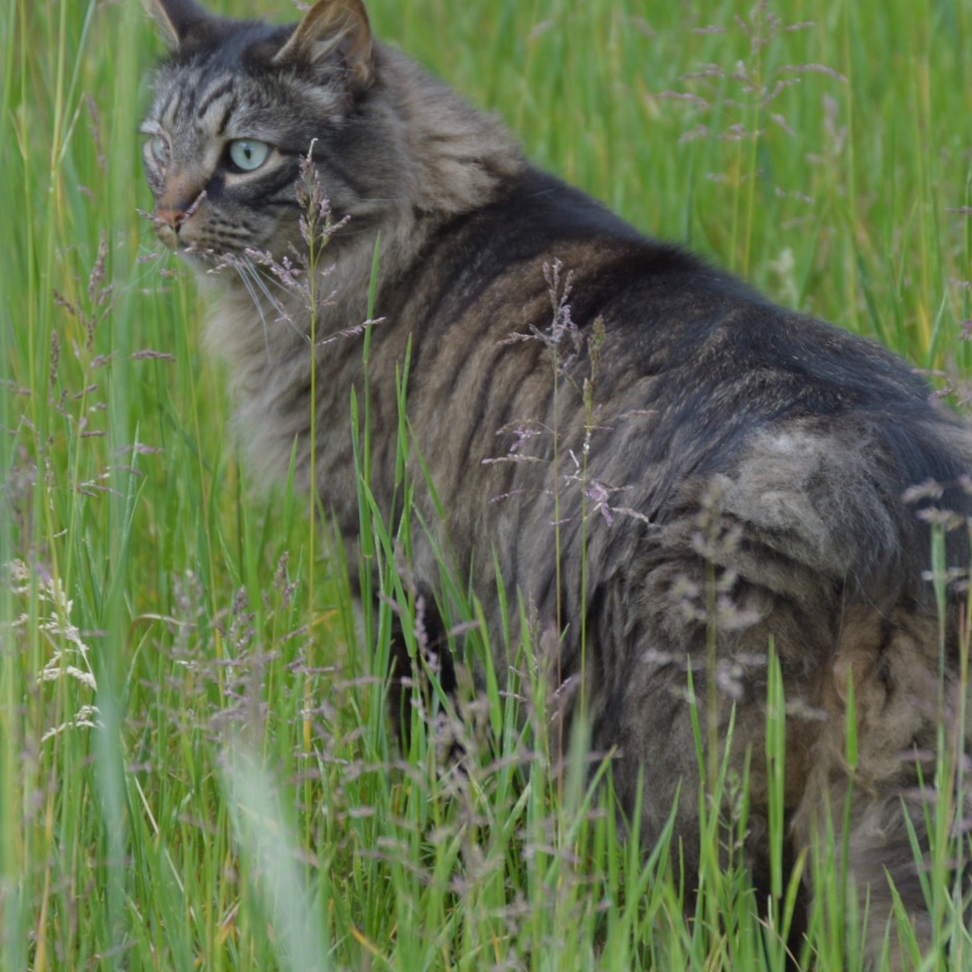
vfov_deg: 6.8
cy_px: 456
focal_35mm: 257
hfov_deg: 6.8
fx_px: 8164
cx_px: 523
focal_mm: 120
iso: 280
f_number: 4.8
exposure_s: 1/125
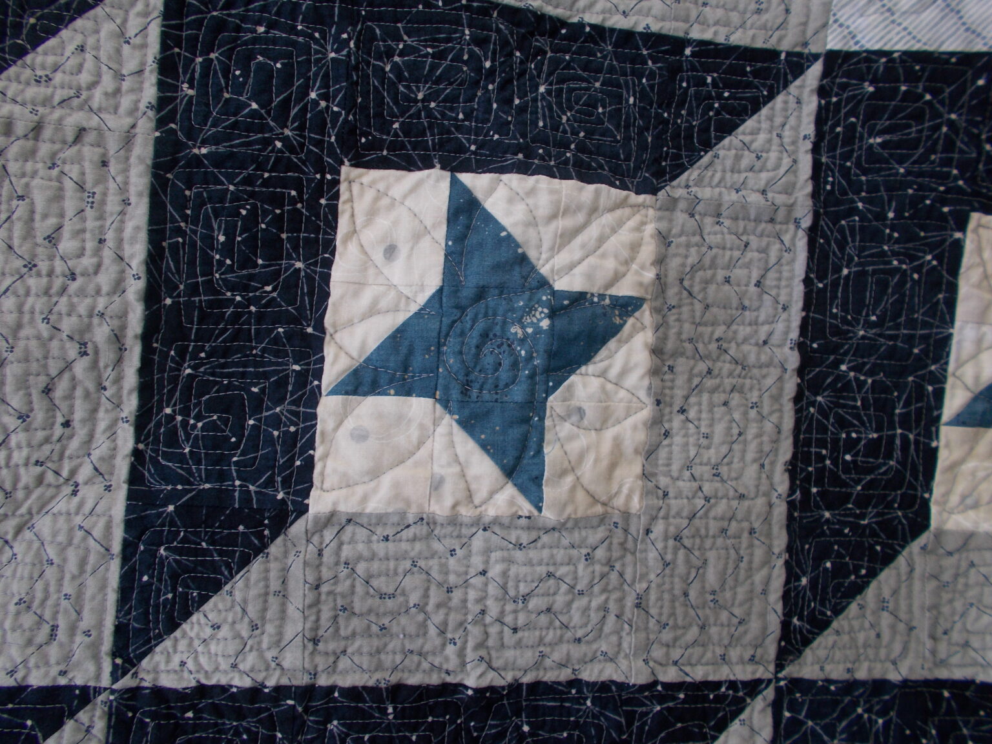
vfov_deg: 46.8
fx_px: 860
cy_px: 372
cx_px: 496
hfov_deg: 60.0
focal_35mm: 30
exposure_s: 1/80
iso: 80
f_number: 3.4
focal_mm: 5.3
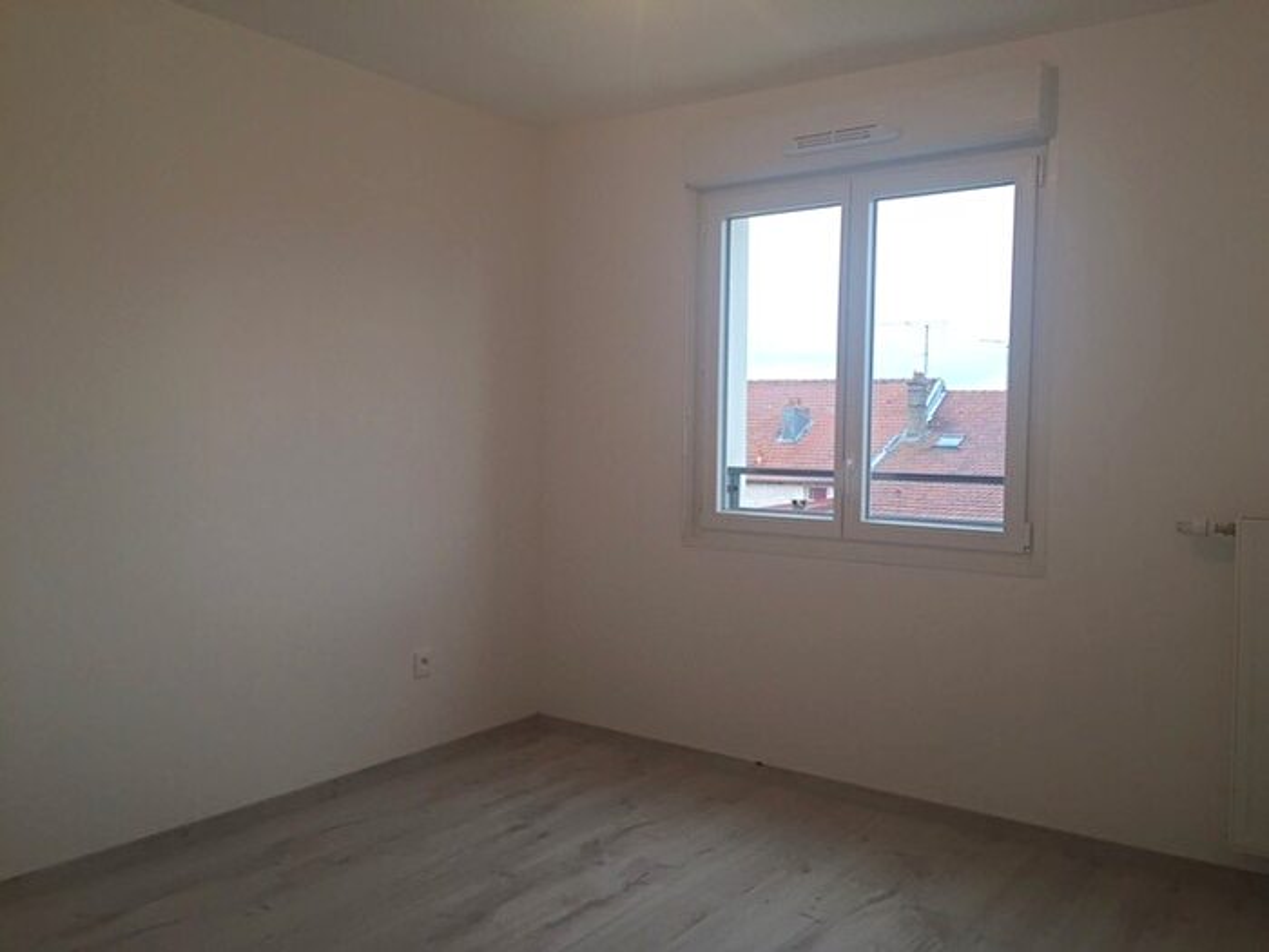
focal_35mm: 29
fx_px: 1063
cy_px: 476
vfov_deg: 48.2
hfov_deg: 61.7
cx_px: 634
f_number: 2.2
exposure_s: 1/50
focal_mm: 4.15
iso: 32
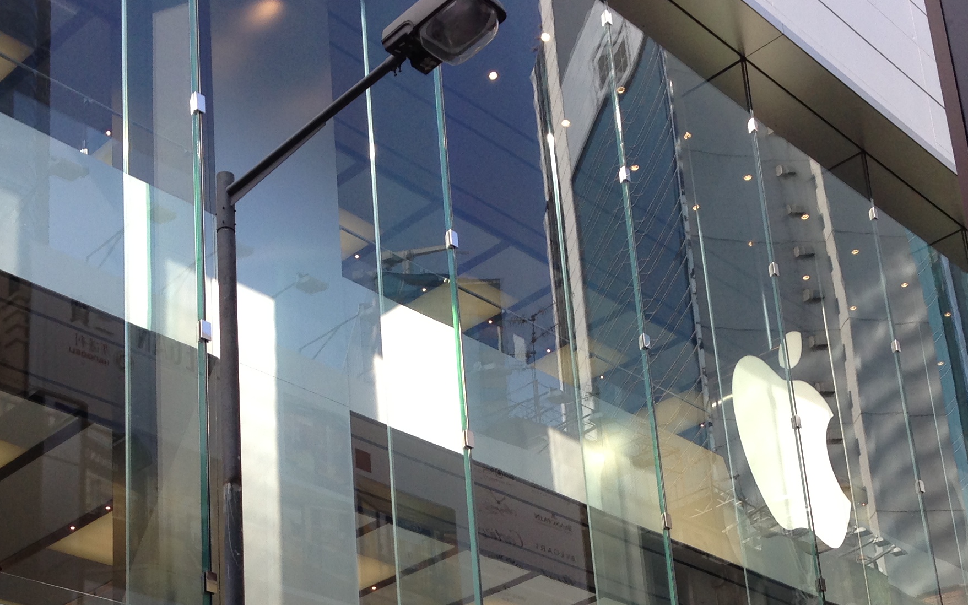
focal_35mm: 65
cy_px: 636
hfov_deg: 31.5
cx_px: 445
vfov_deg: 19.3
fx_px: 1715
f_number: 2.4
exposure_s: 1/577
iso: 50
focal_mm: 4.13
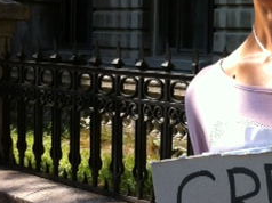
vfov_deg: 15.7
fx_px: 738
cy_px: 112
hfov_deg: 19.5
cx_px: 336
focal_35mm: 94
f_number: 2.8
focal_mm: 3.85
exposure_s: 1/517
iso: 80
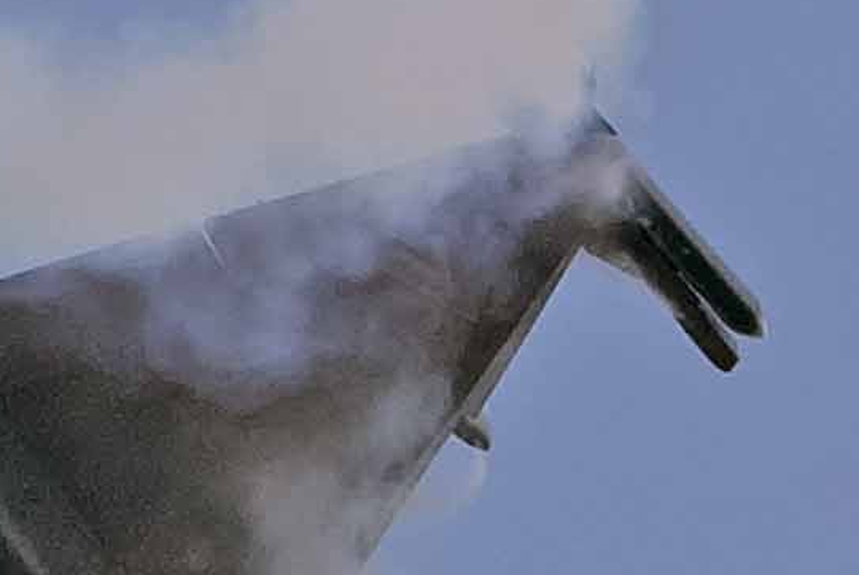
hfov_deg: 0.9
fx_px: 54350
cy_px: 849
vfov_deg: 0.6
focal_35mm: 2276
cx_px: -396
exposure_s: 1/3200
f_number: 5
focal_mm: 400
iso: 180
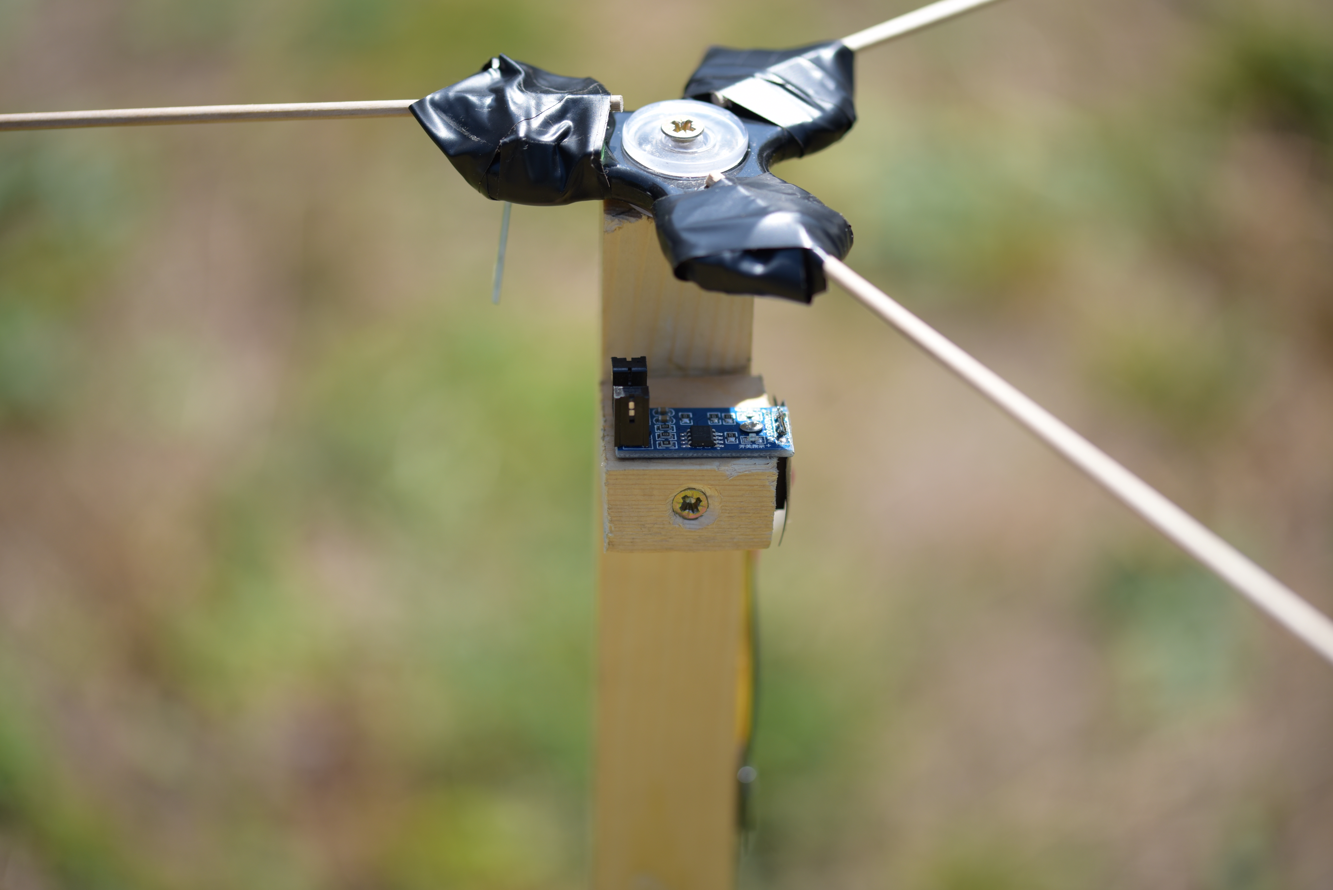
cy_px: 445
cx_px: 666
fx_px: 3889
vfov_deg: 13.1
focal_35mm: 105
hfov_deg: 19.4
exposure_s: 1/1250
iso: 160
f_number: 3.3
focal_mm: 105
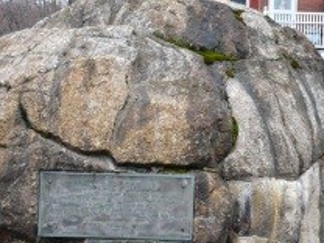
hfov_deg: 19.4
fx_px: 945
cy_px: 176
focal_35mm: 101
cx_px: 160
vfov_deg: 14.6
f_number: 2.8
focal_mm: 5.8
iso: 100
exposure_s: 1/60
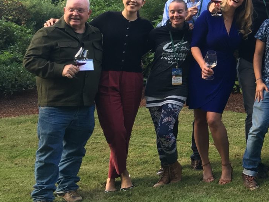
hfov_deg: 20.6
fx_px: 653
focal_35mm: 84
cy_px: -14
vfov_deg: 17.1
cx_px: 376
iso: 32
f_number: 2.2
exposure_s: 1/60
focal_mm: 4.15
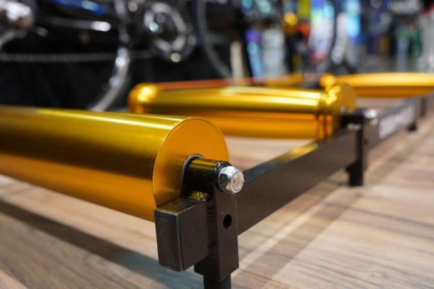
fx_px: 374
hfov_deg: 60.3
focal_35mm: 31
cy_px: 144
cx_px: 217
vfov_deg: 42.3
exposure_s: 1/160
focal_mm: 31
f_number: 4
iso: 2500
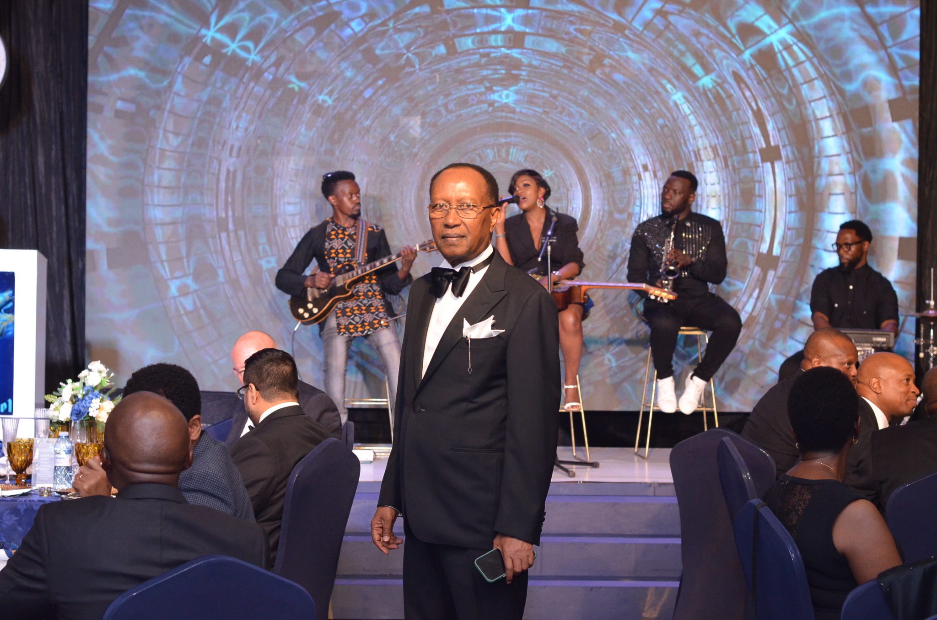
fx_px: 1948
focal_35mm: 75
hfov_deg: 27.0
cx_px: 468
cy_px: 310
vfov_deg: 18.1
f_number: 4
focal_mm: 50
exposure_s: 1/250
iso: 2000
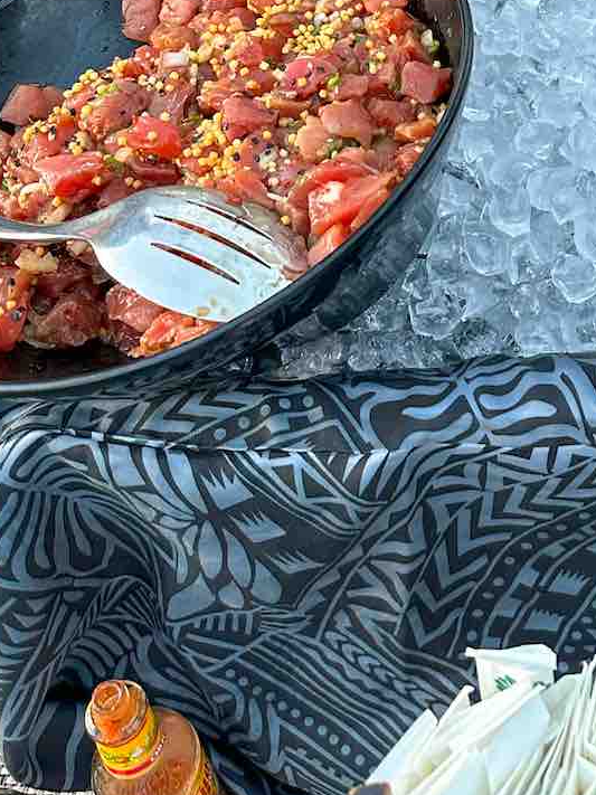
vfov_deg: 32.9
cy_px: 19
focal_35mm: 54
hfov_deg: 25.6
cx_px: 602
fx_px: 1240
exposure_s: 1/120
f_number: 1.8
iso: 250
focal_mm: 6.86
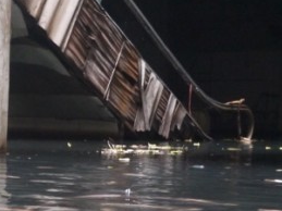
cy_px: 216
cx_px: -56
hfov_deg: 14.9
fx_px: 1042
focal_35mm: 128
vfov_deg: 11.4
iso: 1600
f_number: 4.9
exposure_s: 1/30
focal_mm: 24
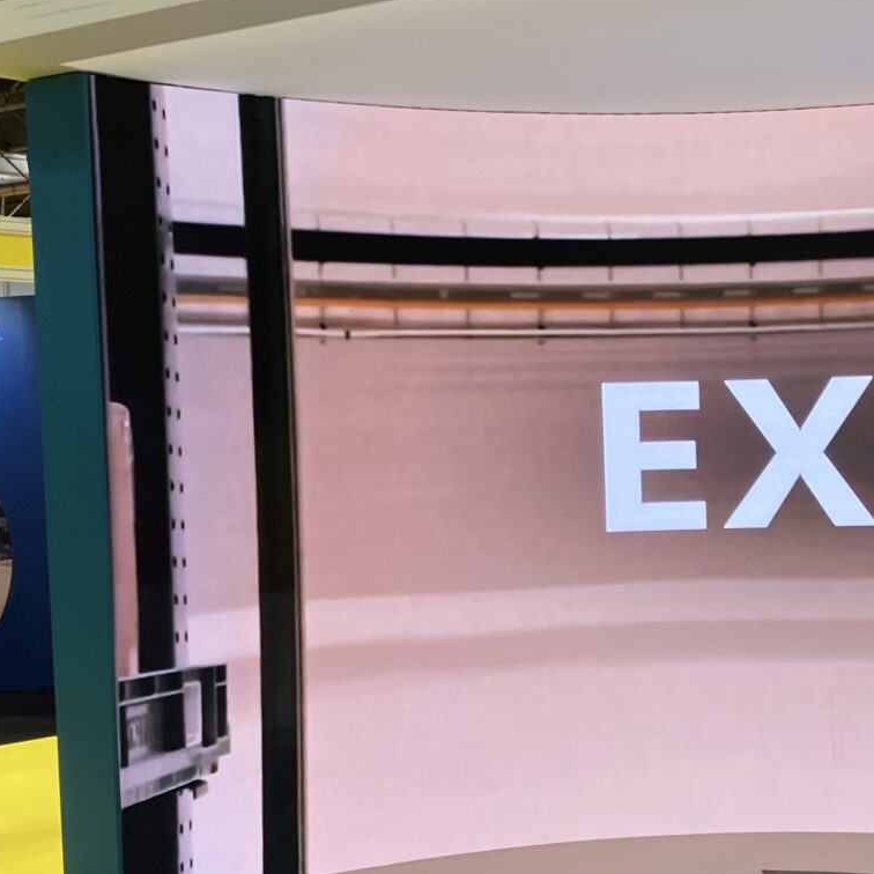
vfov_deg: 25.7
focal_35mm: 67
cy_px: 501
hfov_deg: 25.1
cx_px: 763
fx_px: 1914
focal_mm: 3.99
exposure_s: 1/100
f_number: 1.8
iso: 80
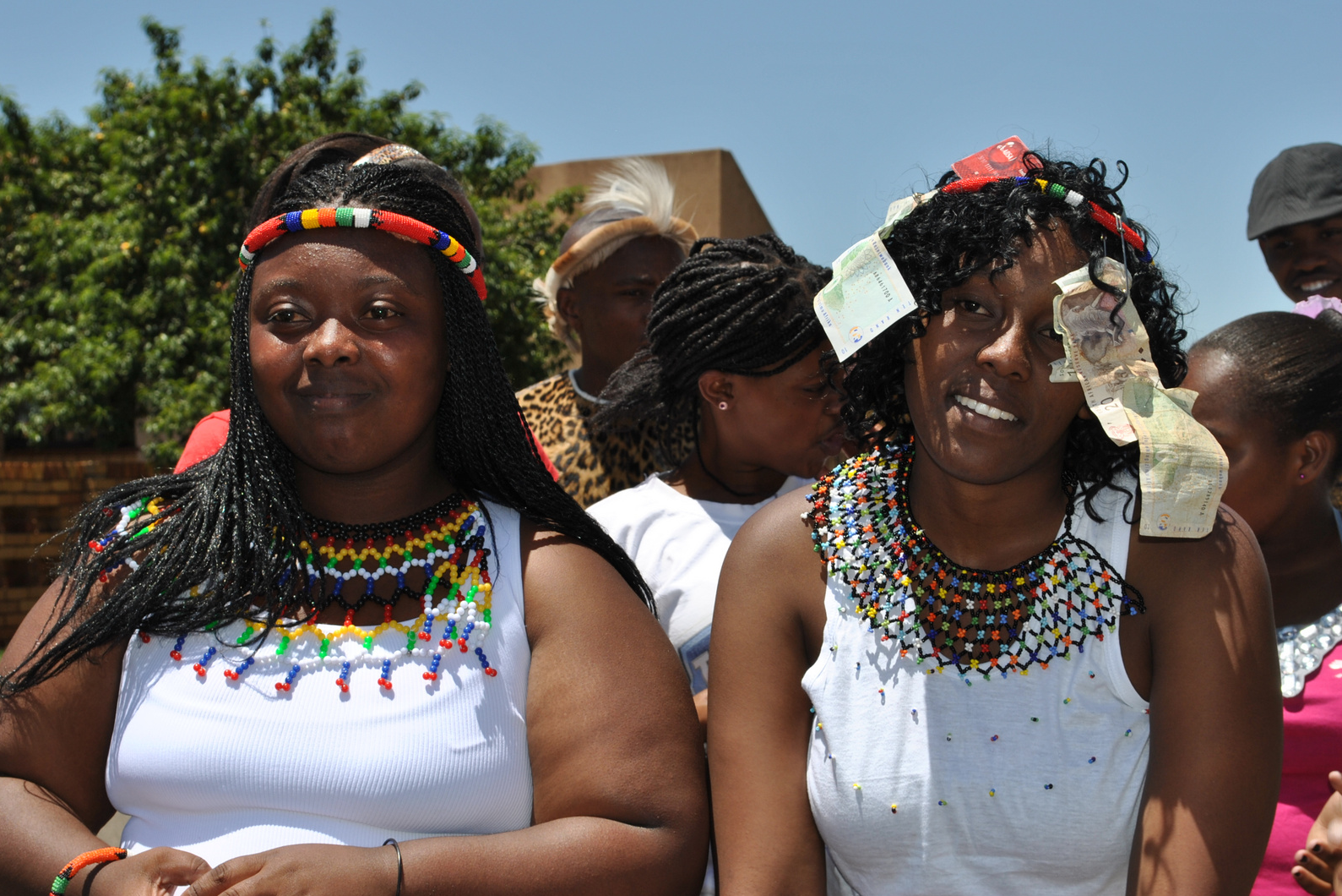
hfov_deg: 28.8
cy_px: 450
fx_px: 2610
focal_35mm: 70
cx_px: 671
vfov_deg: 19.5
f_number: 13
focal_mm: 46
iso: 100
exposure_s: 1/200
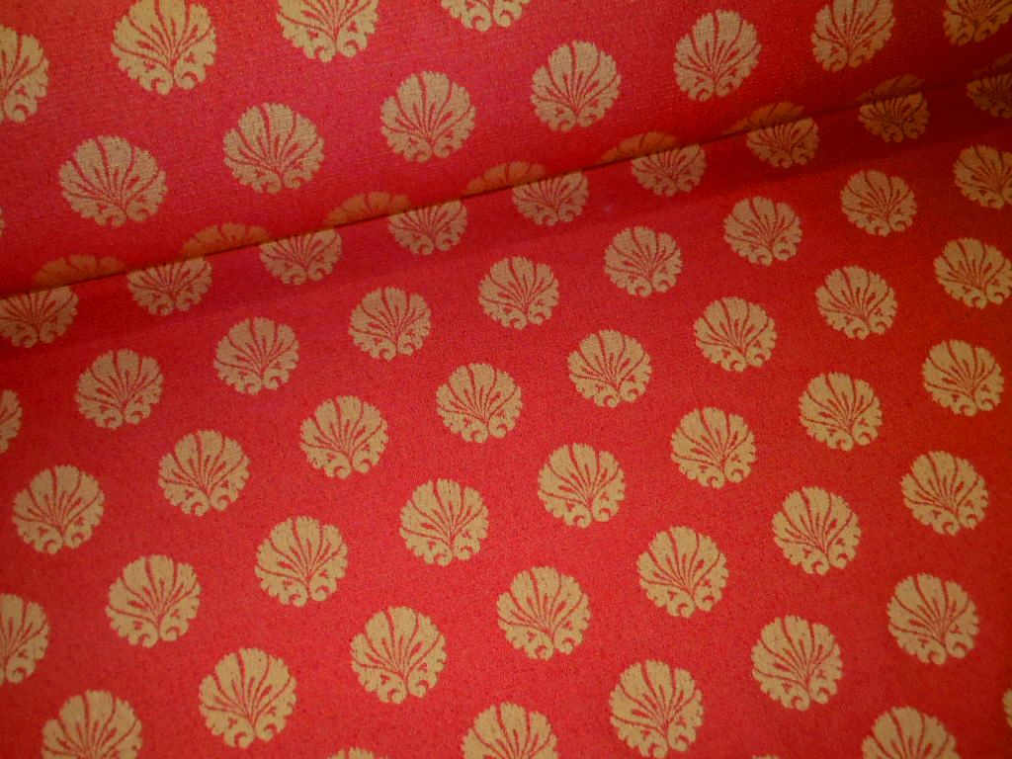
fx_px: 965
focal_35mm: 33
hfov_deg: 55.4
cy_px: 380
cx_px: 506
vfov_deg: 42.9
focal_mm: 5.9
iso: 800
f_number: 4
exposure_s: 1/60
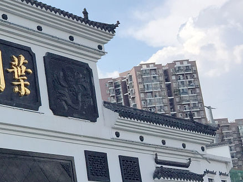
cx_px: -90
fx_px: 561
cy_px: 122
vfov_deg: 18.4
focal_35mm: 80
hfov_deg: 21.6
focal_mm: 4.15
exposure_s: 1/1799
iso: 32
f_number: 2.2
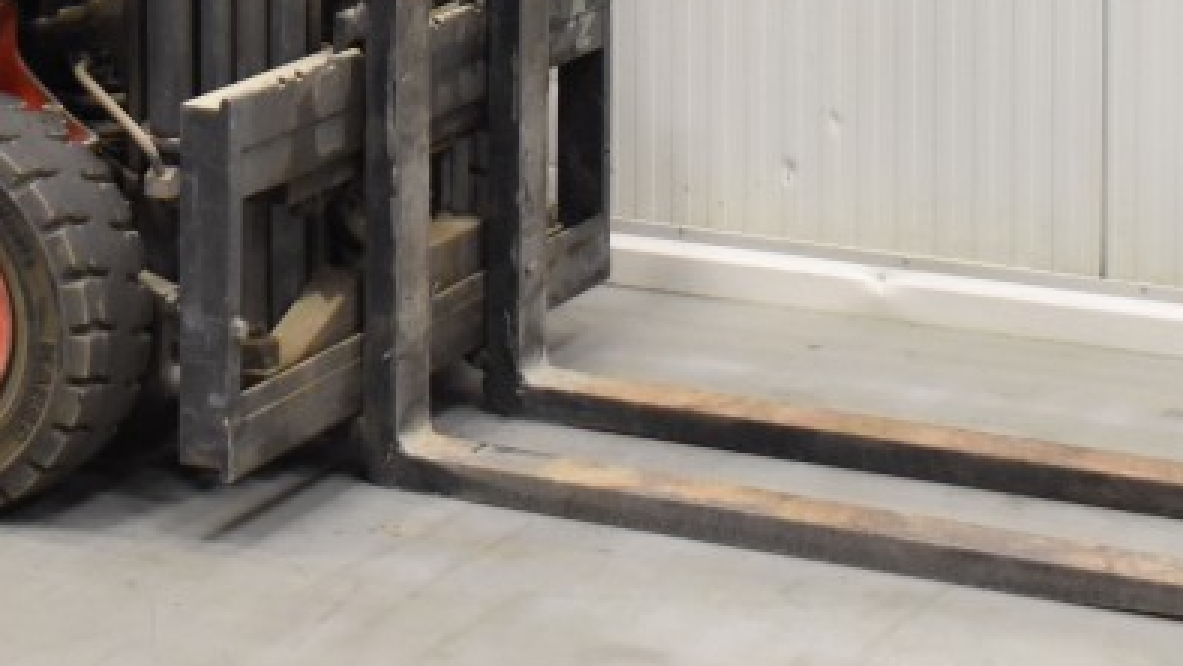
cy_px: -519
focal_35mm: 134
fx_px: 4205
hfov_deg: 15.6
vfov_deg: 8.7
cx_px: -75
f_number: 5
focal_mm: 28
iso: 1600
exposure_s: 1/50
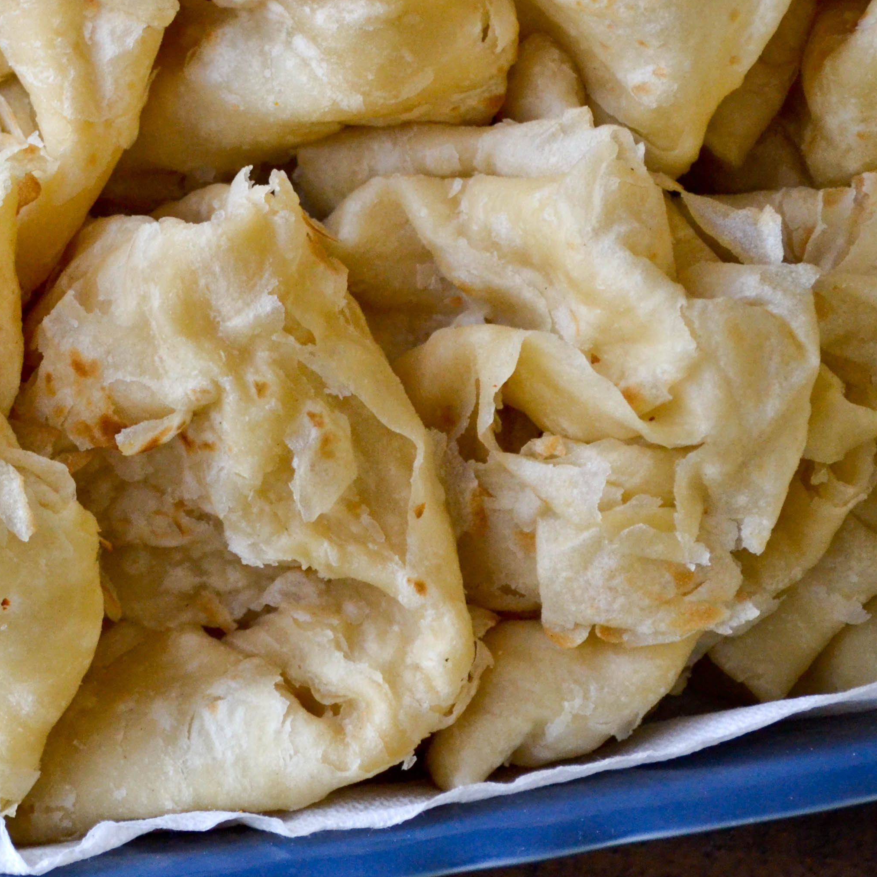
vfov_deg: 15.0
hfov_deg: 14.9
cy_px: 245
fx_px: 3325
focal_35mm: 116
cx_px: 99
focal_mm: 40
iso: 1600
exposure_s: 1/50
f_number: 5.3
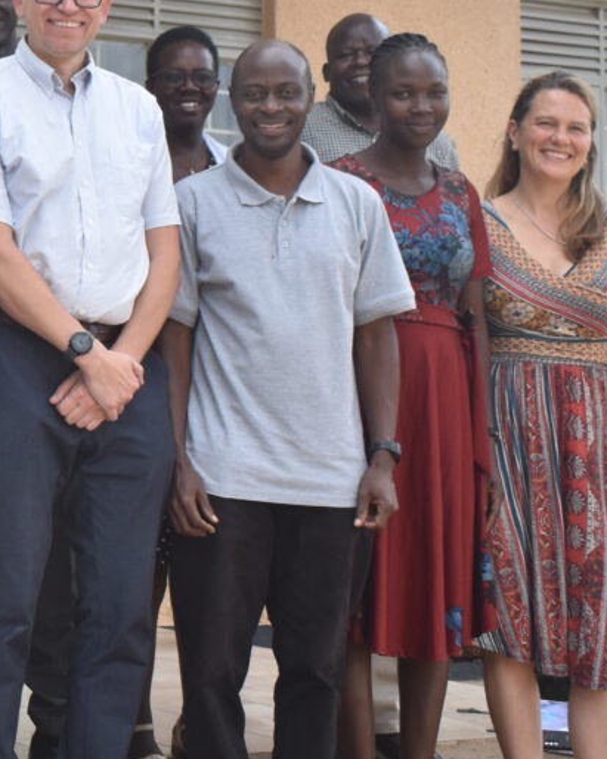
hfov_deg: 14.3
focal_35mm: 101
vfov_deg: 18.8
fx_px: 2269
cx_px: -285
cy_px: 171
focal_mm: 24
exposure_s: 1/500
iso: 250
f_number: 5
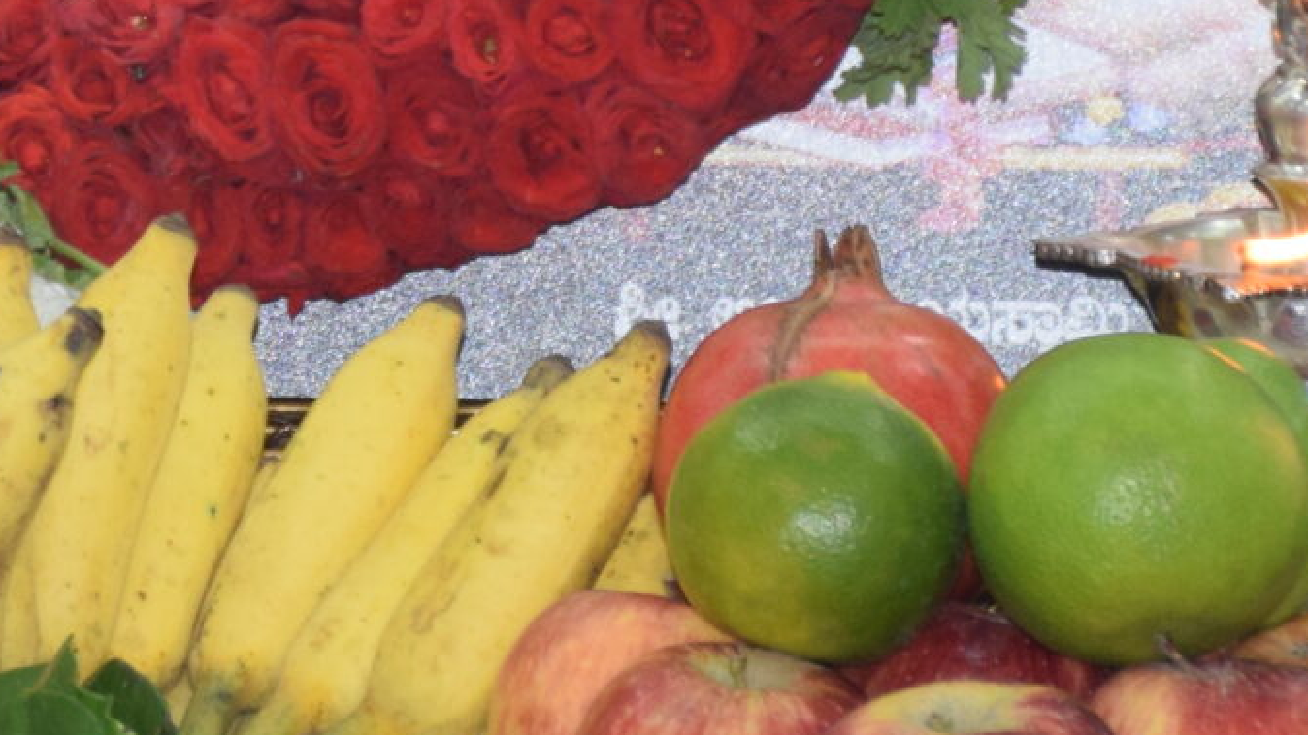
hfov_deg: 4.0
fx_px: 18623
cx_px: -29
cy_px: -249
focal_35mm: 537
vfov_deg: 2.3
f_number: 5.3
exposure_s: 1/100
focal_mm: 90
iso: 800
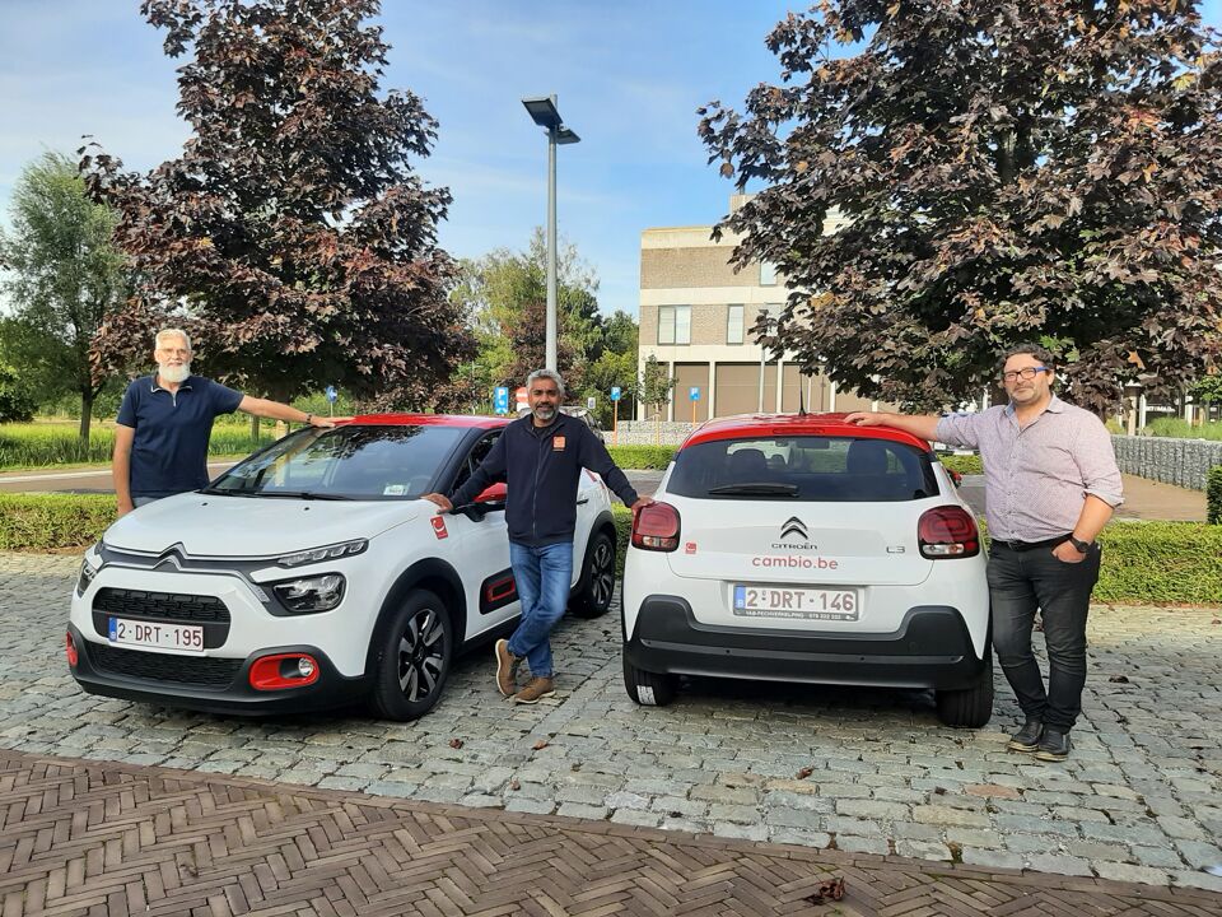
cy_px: 458
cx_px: 611
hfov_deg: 67.3
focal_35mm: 26
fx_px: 918
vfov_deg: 53.1
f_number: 1.7
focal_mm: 3.93
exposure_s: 1/1032
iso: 40
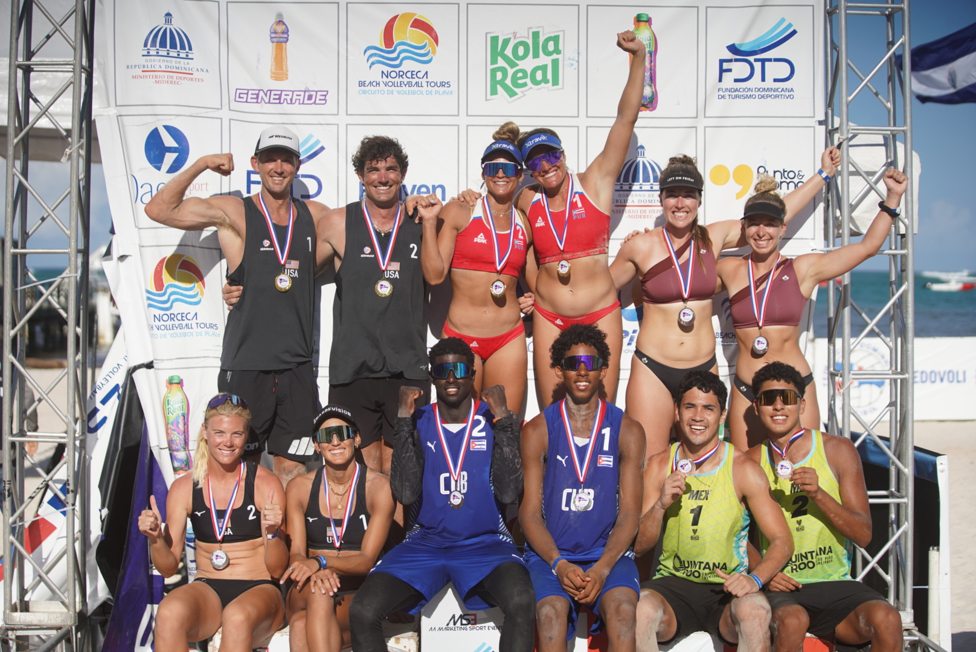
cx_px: 488
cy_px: 326
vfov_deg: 19.5
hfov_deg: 28.8
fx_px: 1899
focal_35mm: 70
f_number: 2.8
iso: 200
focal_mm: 70
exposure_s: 1/4000
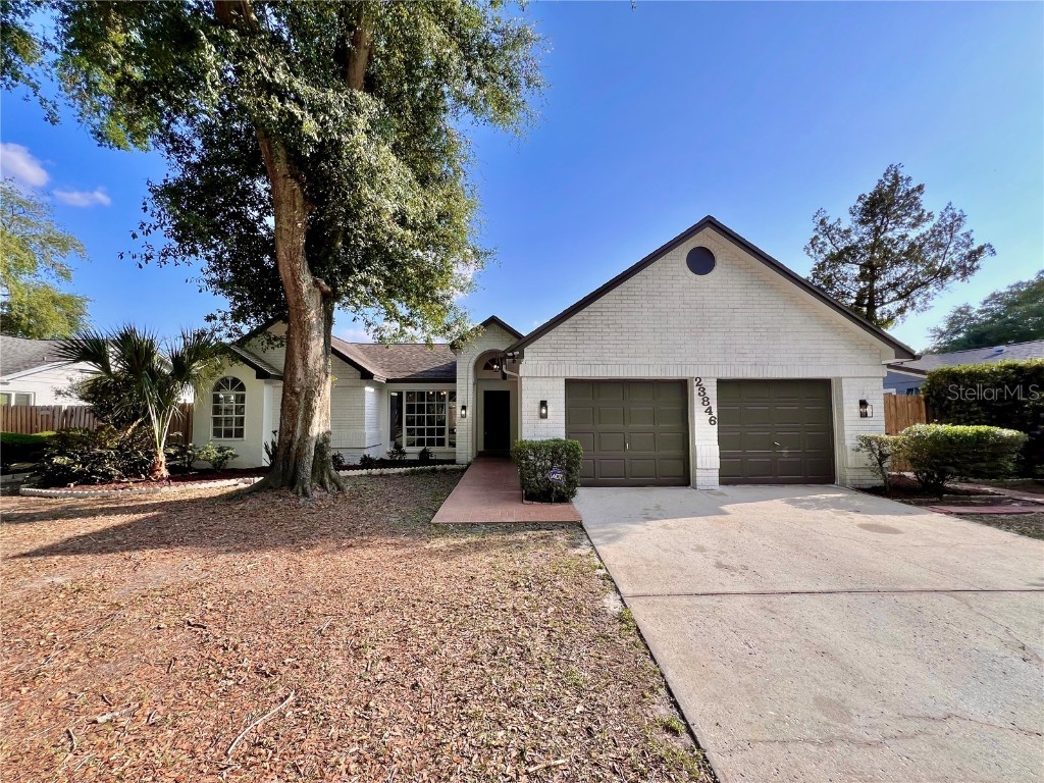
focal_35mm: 13
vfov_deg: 89.9
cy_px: 392
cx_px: 522
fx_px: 392
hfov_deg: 106.2
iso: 32
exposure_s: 1/797
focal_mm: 1.57
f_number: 1.8
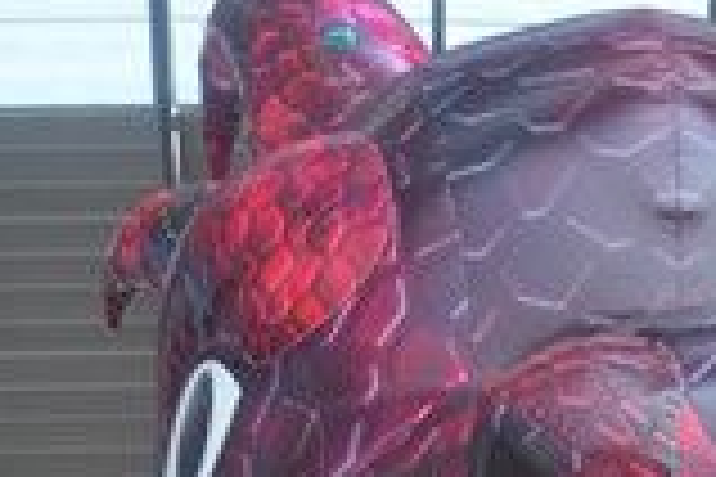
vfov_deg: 4.3
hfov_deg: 6.5
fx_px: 6304
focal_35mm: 317
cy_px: 1046
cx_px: 626
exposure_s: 1/160
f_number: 6.3
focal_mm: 42
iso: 100
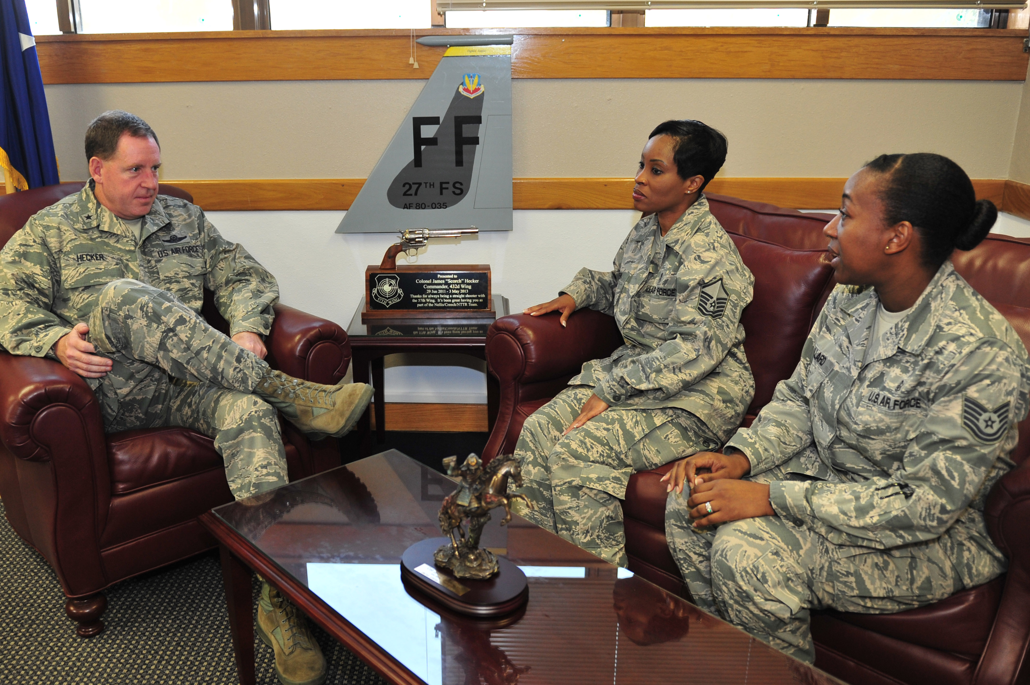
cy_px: 342
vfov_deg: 53.1
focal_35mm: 24
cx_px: 515
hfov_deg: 73.8
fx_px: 686
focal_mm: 24
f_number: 2.8
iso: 640
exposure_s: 1/60
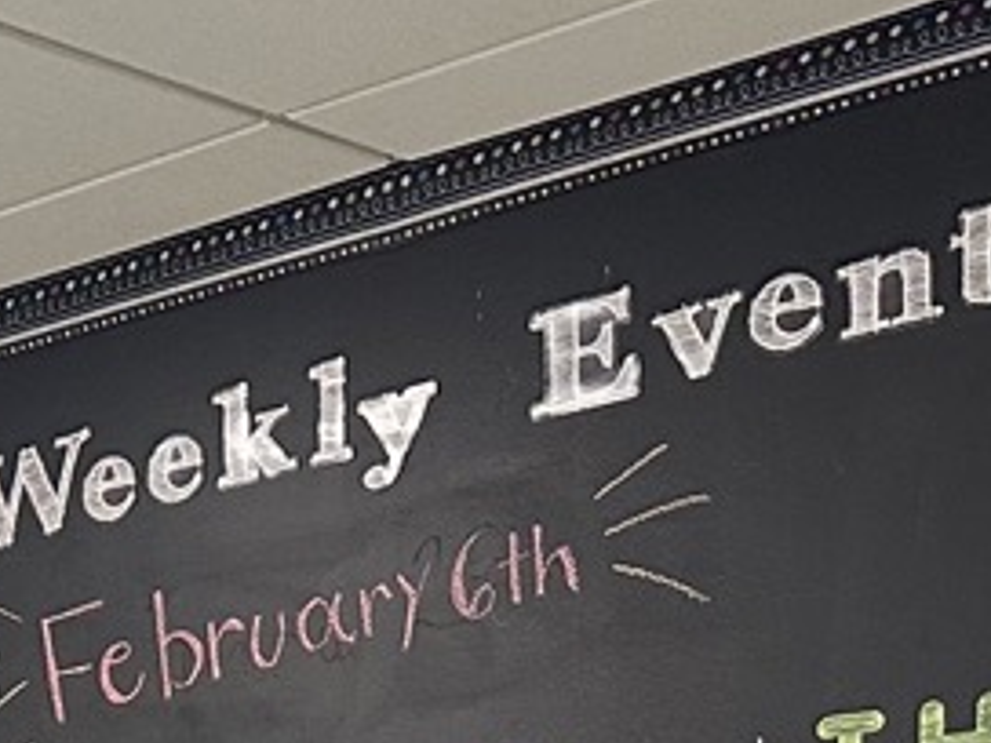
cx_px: -871
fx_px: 3235
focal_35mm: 113
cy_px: 1592
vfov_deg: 11.5
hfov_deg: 14.9
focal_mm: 6.86
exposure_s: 1/51
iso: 200
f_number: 1.78
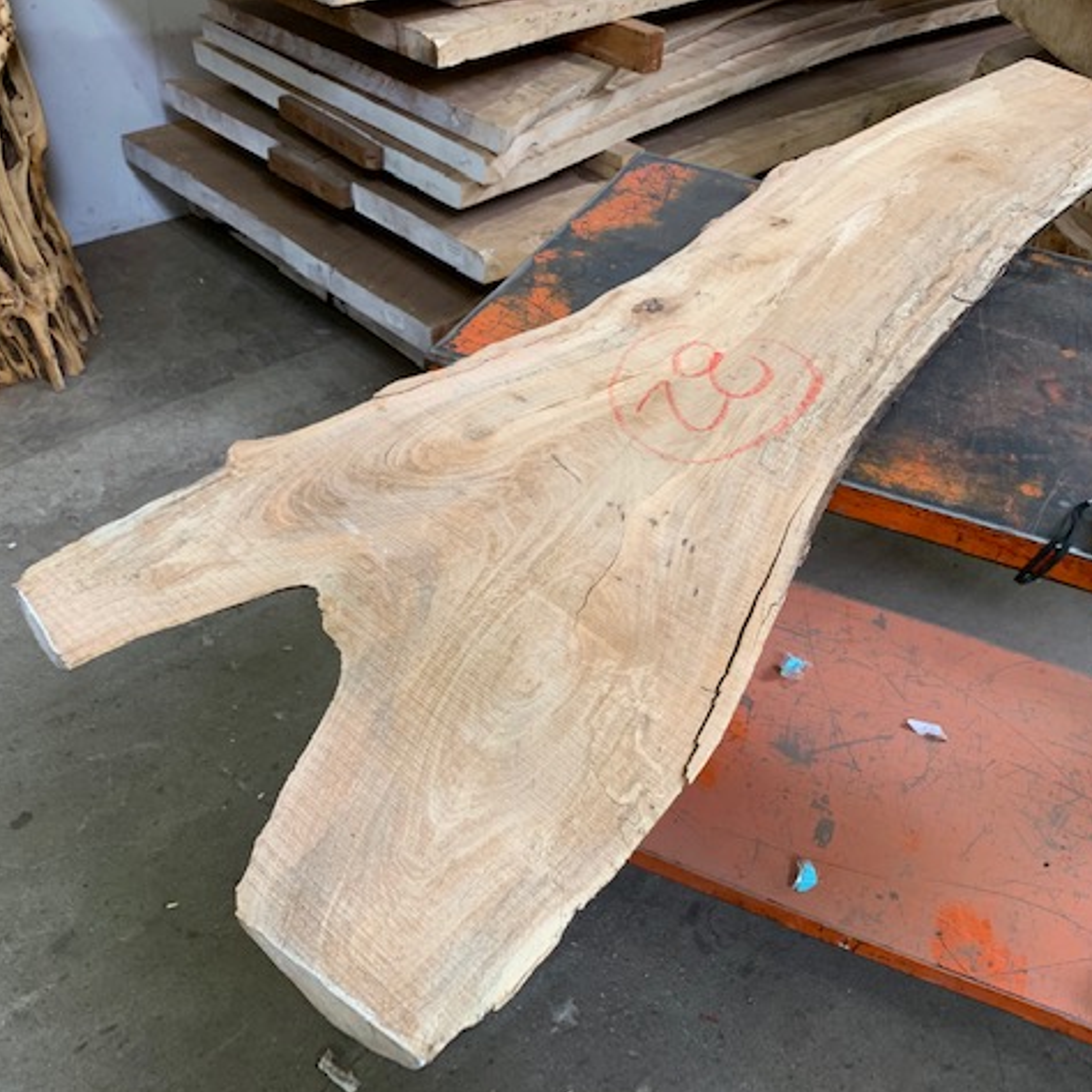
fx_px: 1106
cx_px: 608
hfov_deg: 52.4
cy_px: 551
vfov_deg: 52.5
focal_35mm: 31
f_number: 1.8
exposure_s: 1/60
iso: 100
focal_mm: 4.25
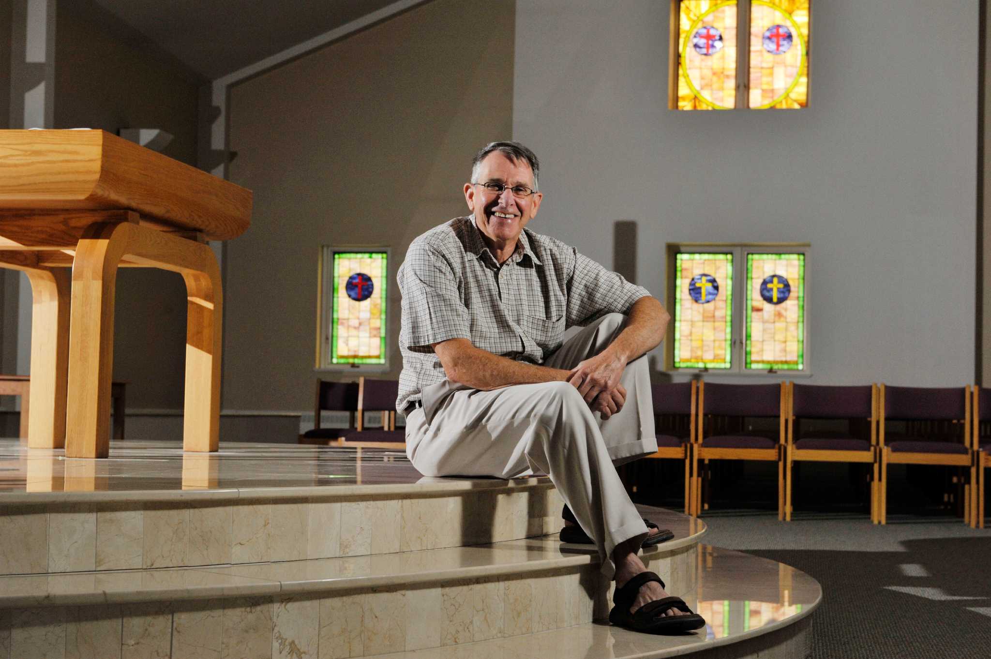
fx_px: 1815
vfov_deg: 20.6
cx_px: 496
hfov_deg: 30.5
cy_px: 330
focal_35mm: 66
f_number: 8
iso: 1250
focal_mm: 66
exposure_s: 1/125
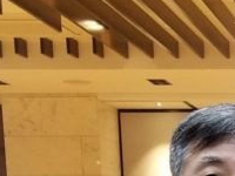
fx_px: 1059
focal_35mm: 156
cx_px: 483
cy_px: 451
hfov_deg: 11.3
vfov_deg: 8.5
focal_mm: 4.25
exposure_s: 1/30
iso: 160
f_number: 1.7
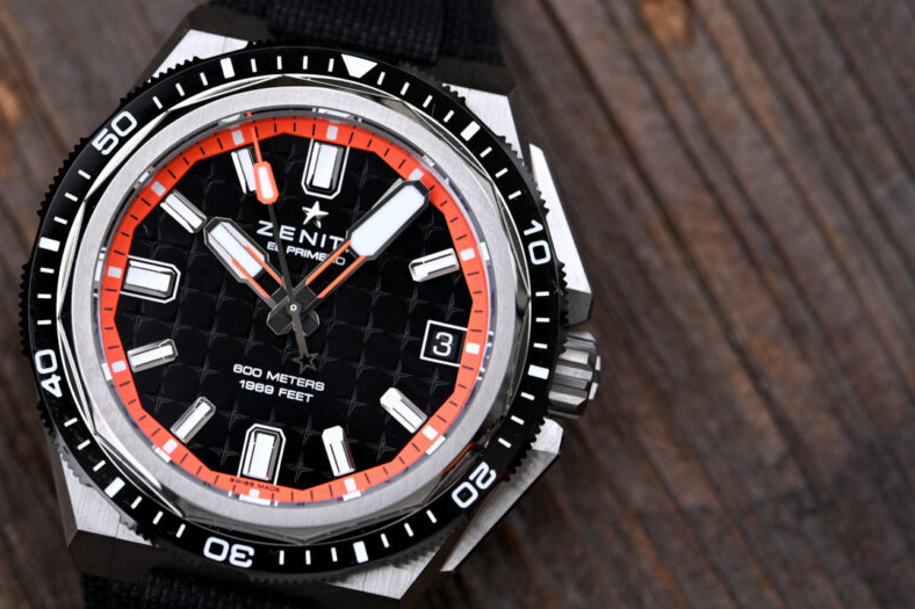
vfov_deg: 11.7
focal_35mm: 117
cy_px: 353
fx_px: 2973
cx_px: 283
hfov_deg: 17.4
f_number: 5.6
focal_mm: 60
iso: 400
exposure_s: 1/30
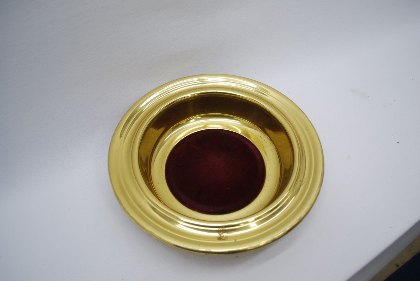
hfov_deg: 61.9
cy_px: 140
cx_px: 210
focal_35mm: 30
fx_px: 350
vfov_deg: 43.7
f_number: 4
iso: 200
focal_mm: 20
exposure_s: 1/60
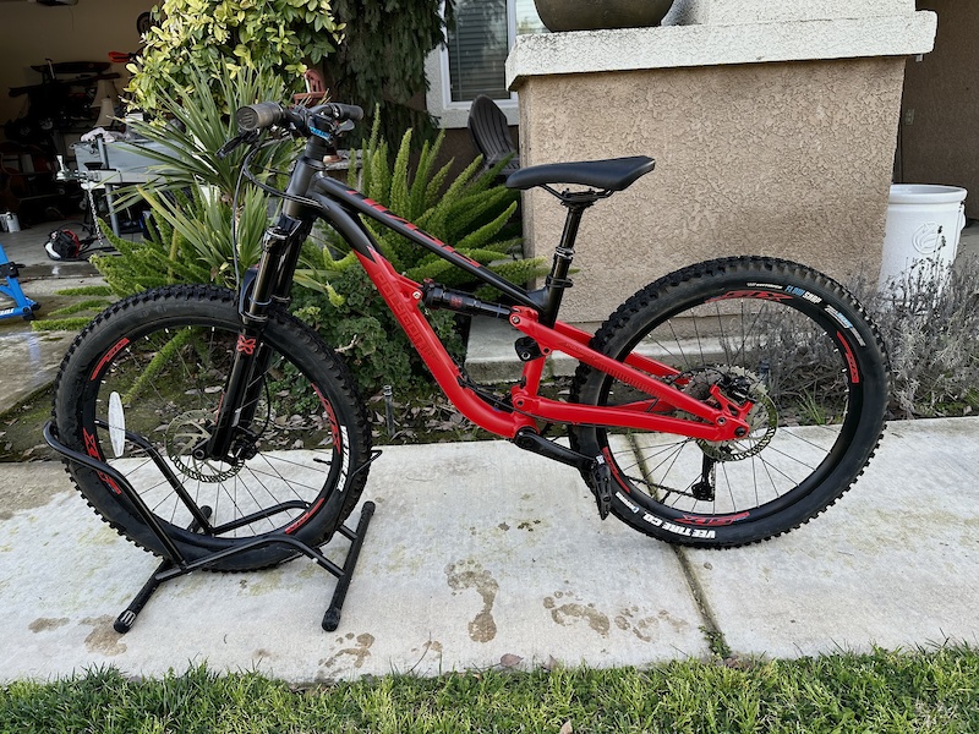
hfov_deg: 71.6
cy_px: 367
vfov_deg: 56.8
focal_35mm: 24
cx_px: 490
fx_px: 679
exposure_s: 1/324
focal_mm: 6.86
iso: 80
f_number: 1.78
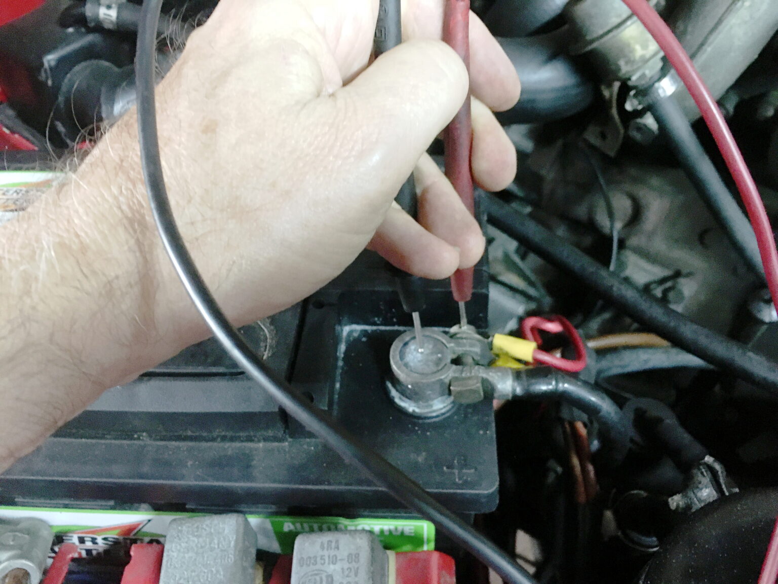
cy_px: 292
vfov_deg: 48.2
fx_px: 652
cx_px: 389
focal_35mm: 29
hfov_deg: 61.7
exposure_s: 1/15
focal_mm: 4.15
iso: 250
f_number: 2.2
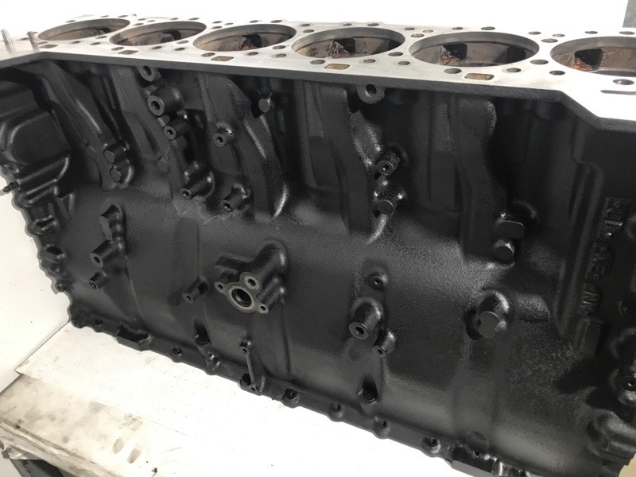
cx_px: 318
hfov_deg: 63.4
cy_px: 238
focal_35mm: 28
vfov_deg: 49.7
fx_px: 514
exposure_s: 1/30
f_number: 1.8
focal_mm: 3.99
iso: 25
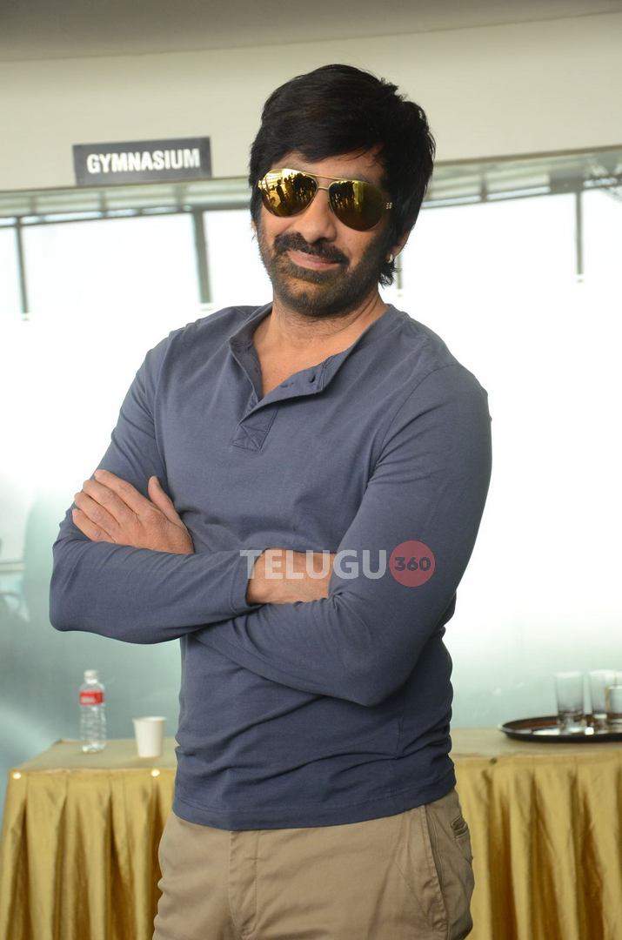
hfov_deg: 15.6
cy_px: 470
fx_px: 2266
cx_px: 311
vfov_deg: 23.4
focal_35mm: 87
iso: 1000
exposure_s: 1/100
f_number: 5.6
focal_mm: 58
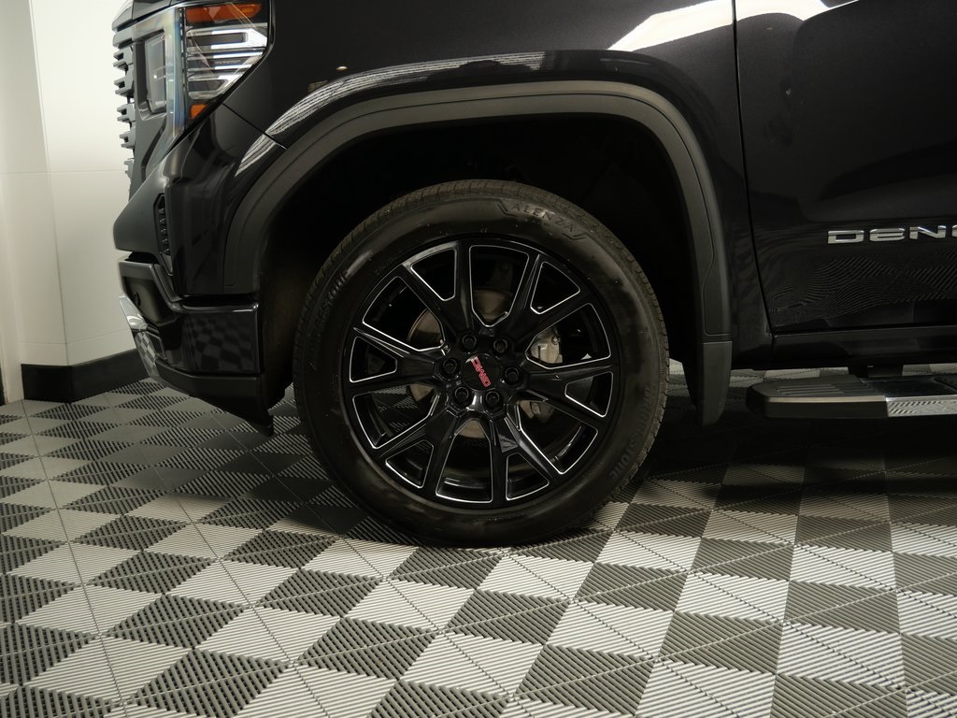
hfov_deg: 51.4
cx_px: 478
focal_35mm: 36
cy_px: 359
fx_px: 995
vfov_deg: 39.7
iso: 250
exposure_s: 1/200
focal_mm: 18
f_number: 4
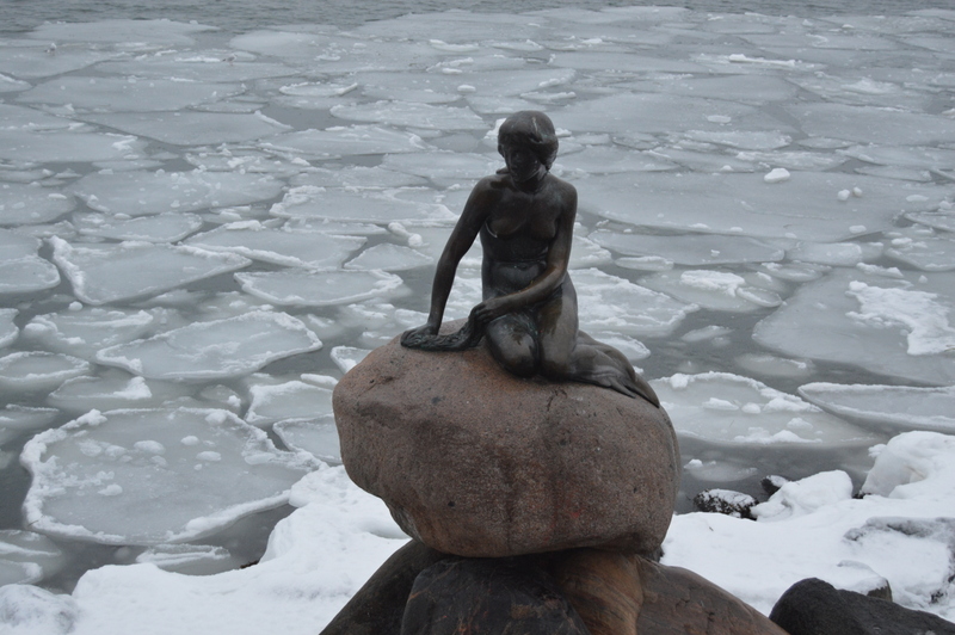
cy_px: 318
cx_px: 478
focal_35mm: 63
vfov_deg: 21.5
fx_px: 1670
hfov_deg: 31.9
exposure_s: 1/60
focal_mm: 42
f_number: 5
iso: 1100
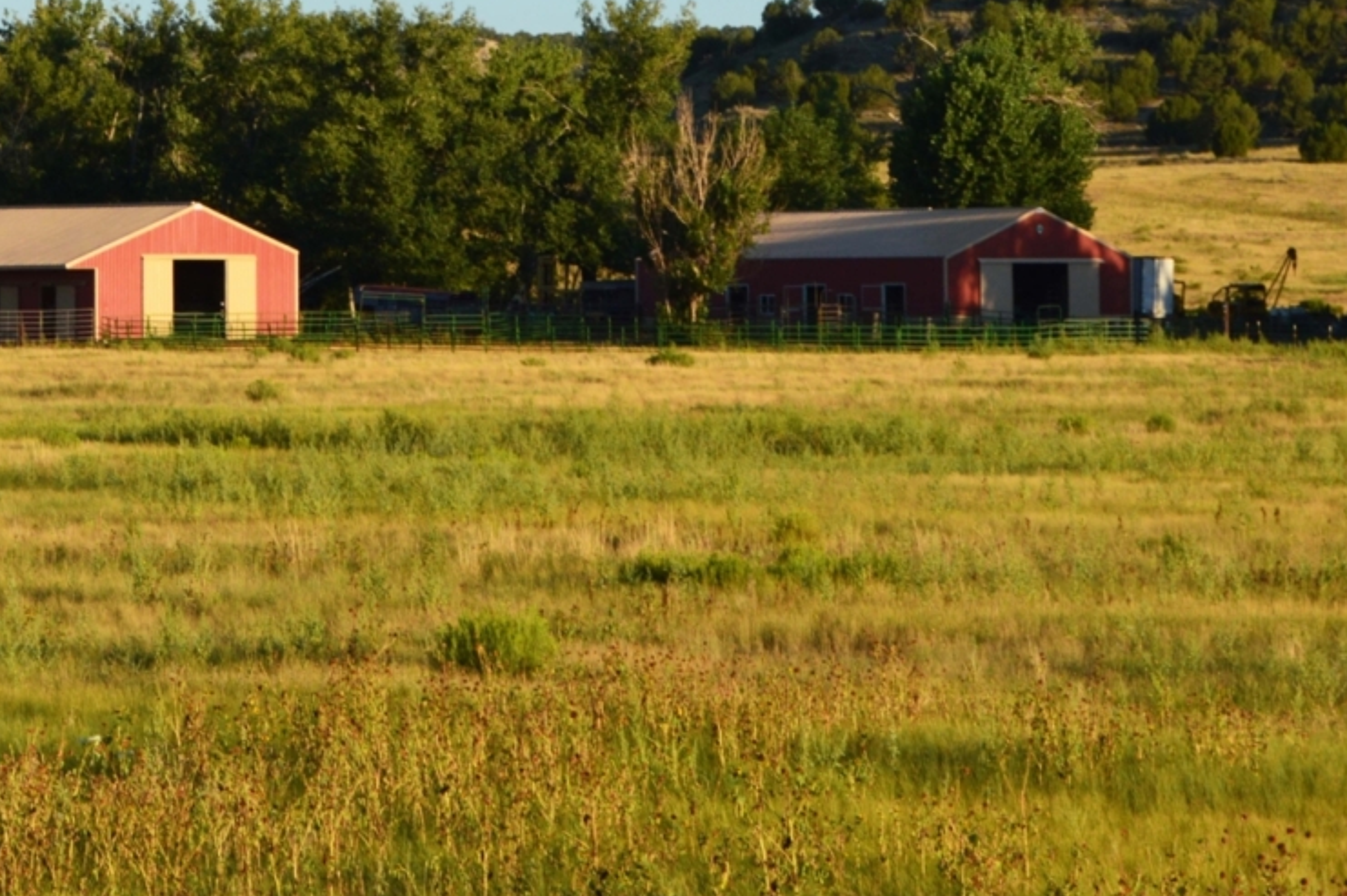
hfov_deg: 11.9
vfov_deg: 8.0
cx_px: 160
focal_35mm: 171
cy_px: 58
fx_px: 6395
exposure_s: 1/400
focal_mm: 55
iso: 400
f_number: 11
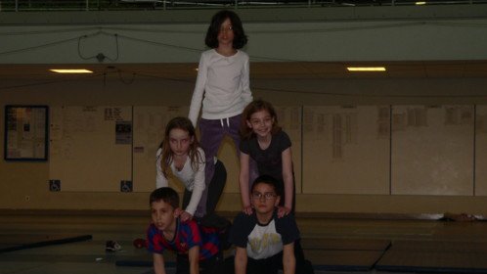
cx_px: 244
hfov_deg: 22.9
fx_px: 1201
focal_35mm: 93
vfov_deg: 13.0
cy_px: 167
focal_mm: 14.2
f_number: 2.8
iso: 100
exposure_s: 1/60
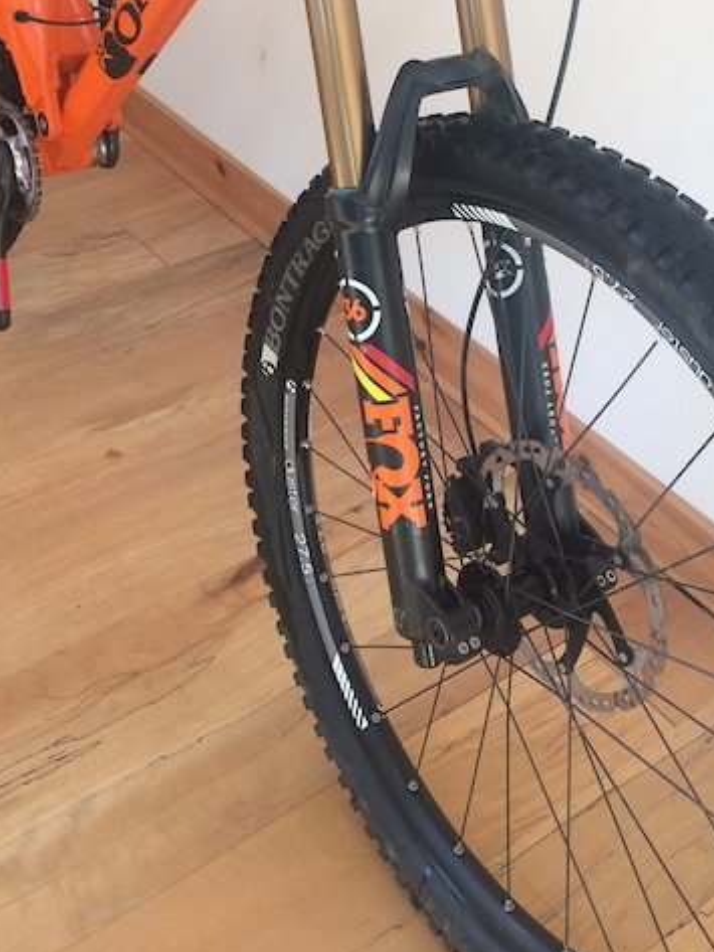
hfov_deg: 29.7
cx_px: 330
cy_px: 157
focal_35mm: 49
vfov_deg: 37.2
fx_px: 1347
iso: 40
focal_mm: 4.15
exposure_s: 1/50
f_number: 2.2
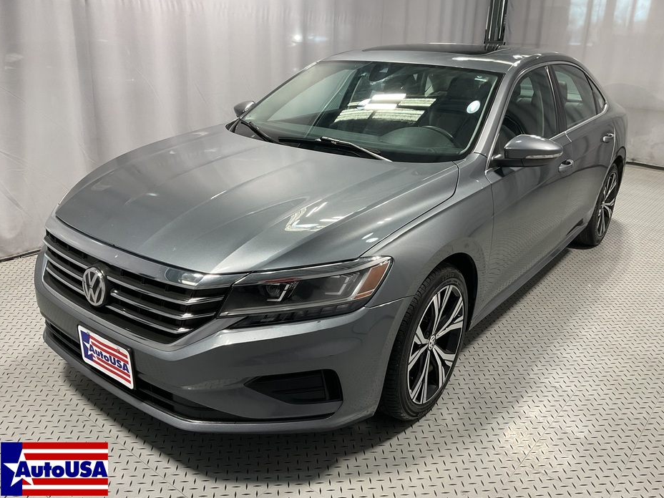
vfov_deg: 46.8
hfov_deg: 60.0
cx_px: 337
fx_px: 575
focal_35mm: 30
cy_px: 245
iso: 64
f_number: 1.8
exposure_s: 1/120
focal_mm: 3
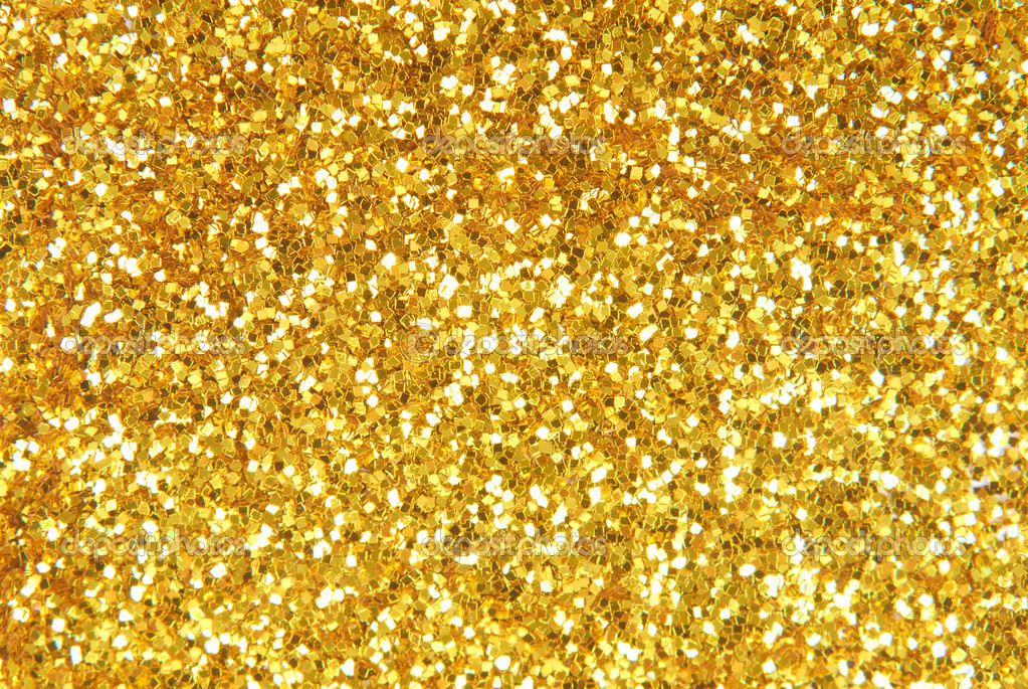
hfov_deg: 15.2
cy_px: 344
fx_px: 3860
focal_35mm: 135
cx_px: 514
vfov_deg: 10.2
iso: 100
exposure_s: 1/160
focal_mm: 90
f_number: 16
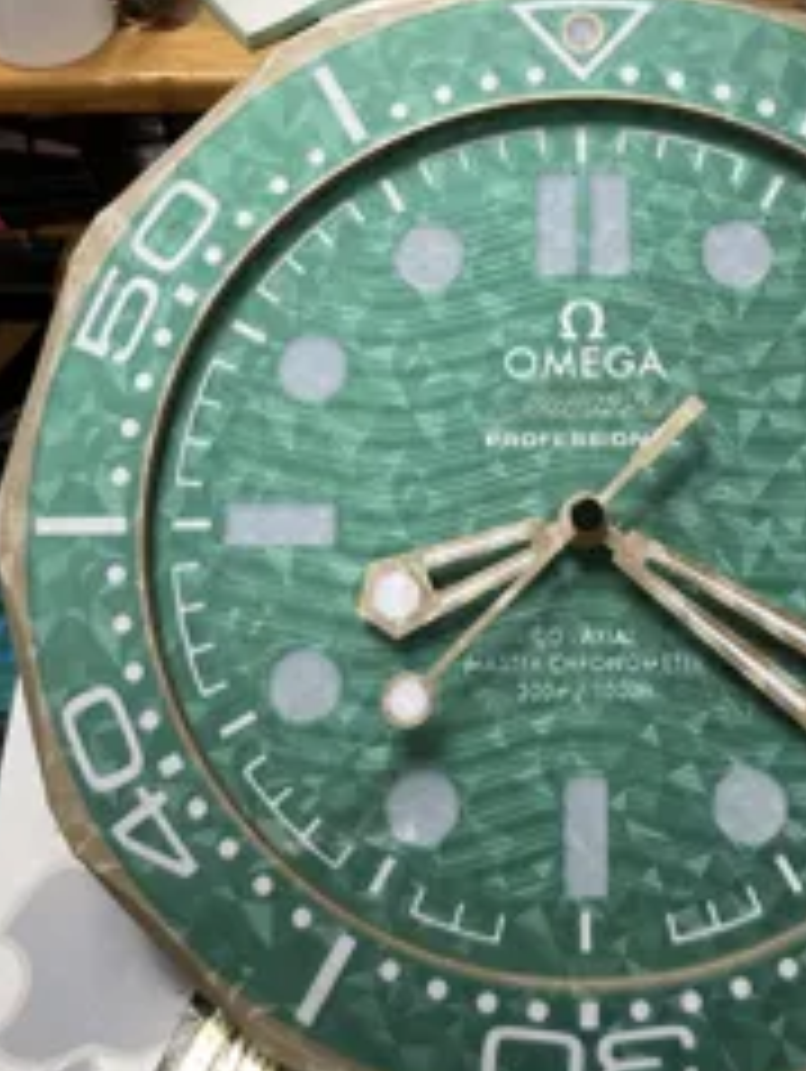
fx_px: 1457
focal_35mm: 47
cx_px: 599
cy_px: 446
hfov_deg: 30.4
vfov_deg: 40.3
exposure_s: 1/50
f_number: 1.8
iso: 125
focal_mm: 3.99
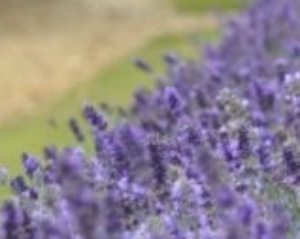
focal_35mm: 636
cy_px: 127
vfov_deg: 2.4
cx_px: 702
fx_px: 5643
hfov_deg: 3.0
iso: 400
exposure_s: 1/100
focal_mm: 70
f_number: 4
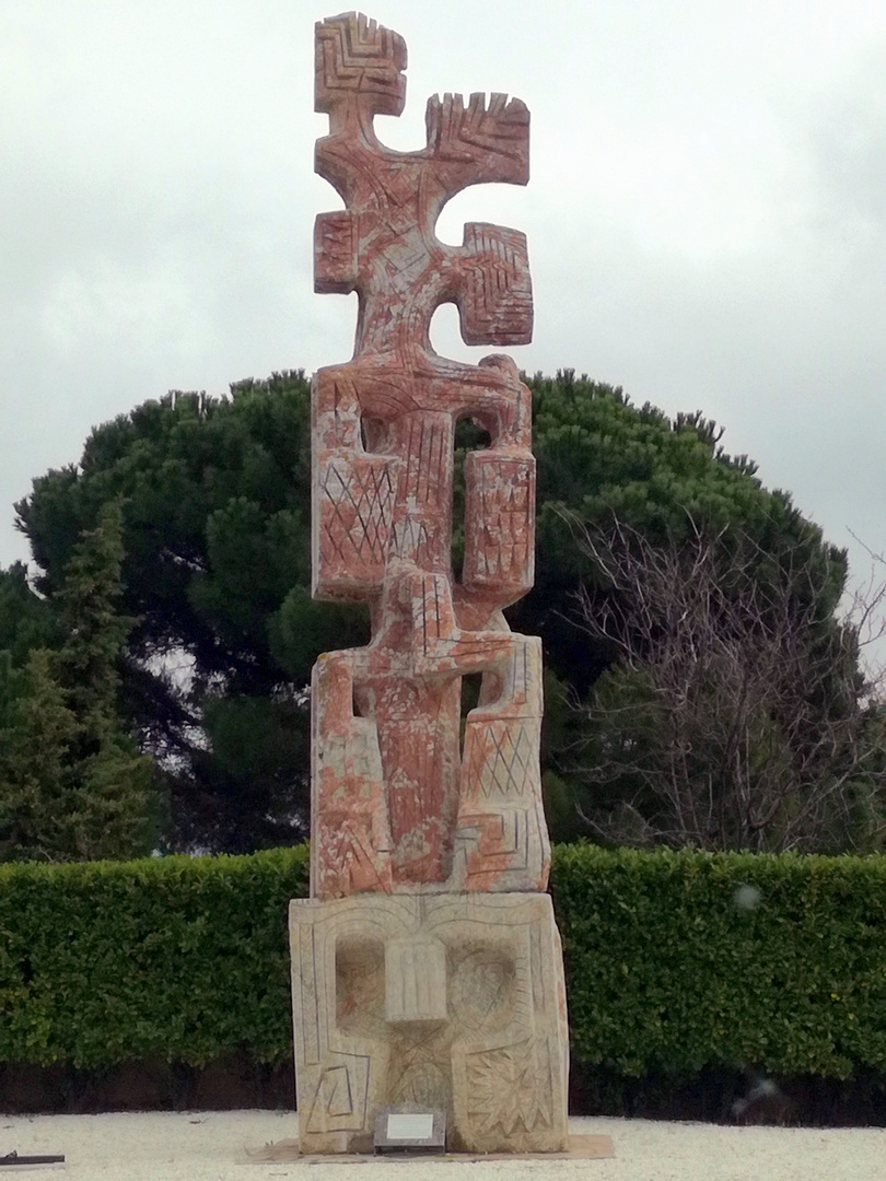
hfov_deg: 19.1
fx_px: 2628
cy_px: 590
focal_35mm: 77
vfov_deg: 25.3
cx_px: 443
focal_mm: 3.79
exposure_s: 1/959
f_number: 2
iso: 50
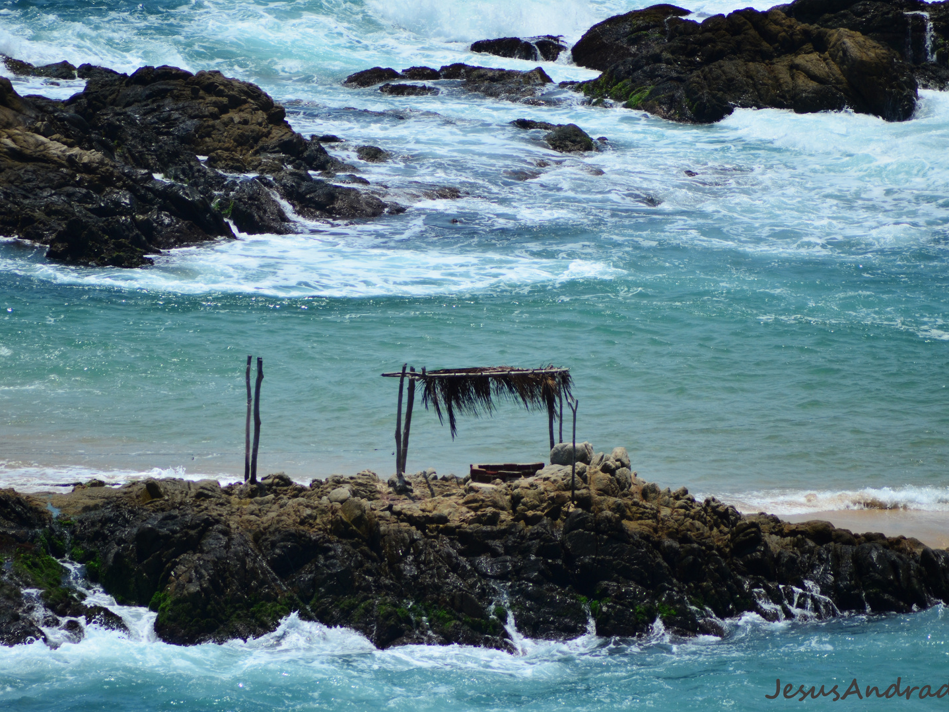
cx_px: 445
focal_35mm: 490
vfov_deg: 3.0
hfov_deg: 4.0
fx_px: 13435
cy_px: 356
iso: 320
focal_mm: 300
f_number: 5.6
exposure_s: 1/4000
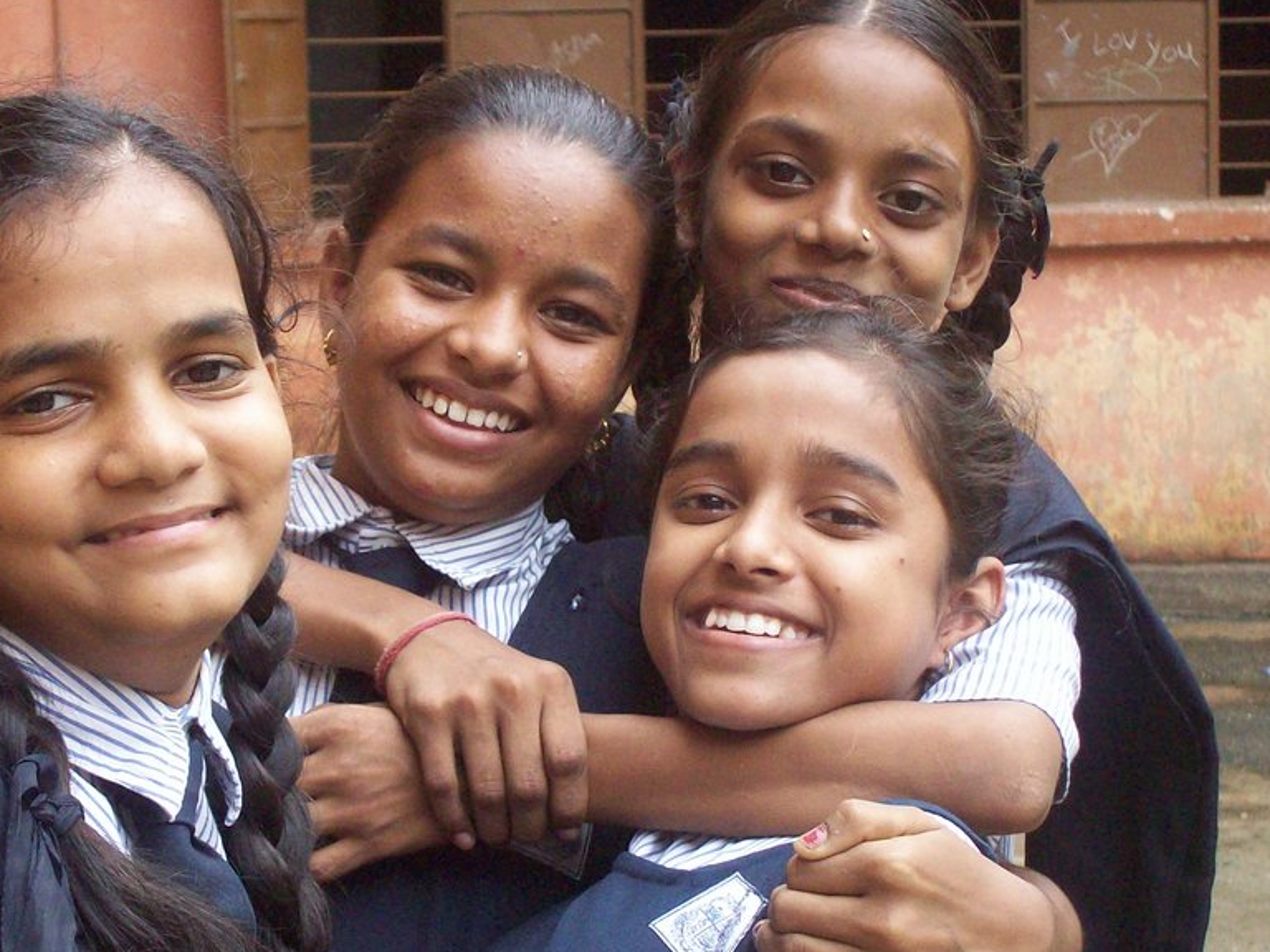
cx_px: 463
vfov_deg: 12.8
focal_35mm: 116
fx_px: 4256
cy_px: 506
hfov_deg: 16.9
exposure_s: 1/168
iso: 200
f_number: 4.3
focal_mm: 14.3
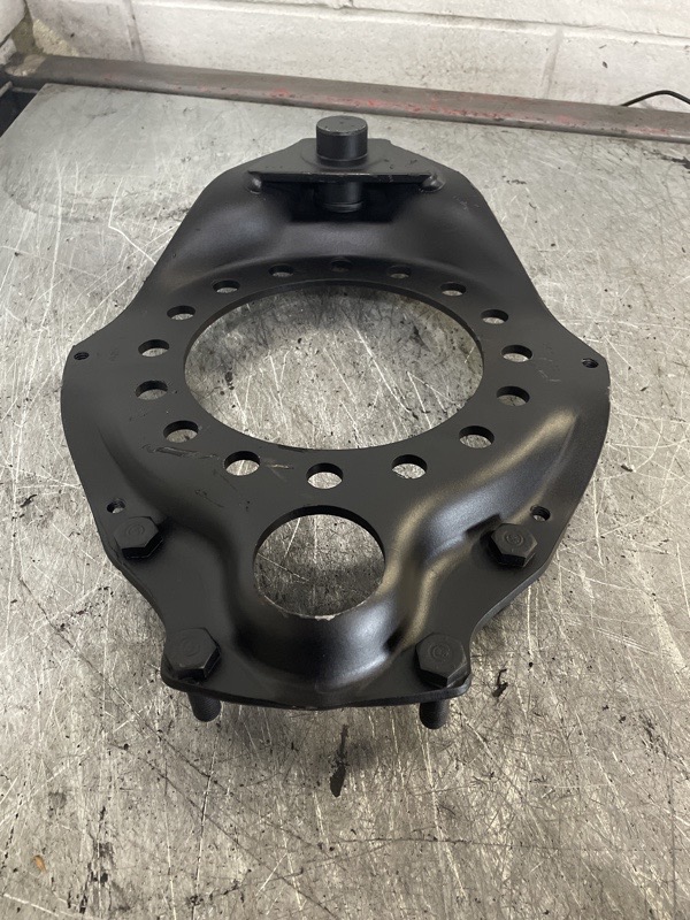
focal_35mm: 26
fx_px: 691
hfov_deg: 53.1
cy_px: 460
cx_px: 345
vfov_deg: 67.3
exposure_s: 1/40
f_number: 1.6
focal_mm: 4.2
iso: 500
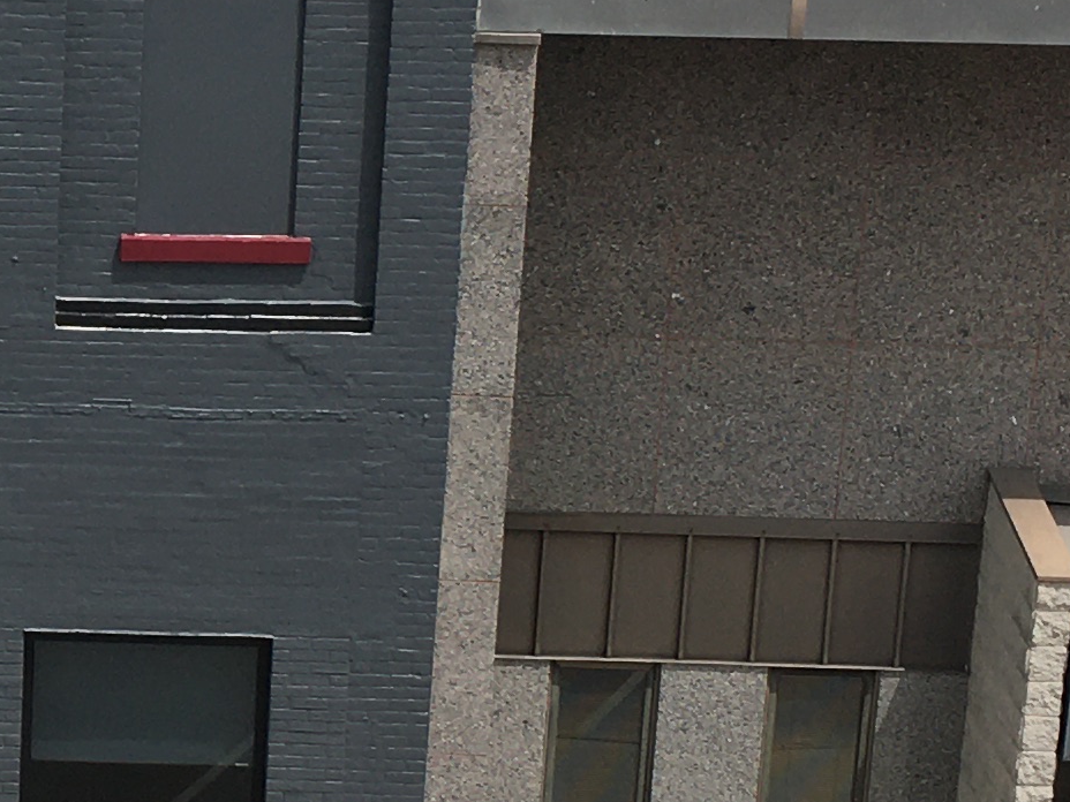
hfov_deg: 15.2
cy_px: 386
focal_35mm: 126
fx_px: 3895
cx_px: -173
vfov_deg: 11.8
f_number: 2.2
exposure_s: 1/2262
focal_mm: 4.15
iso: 25
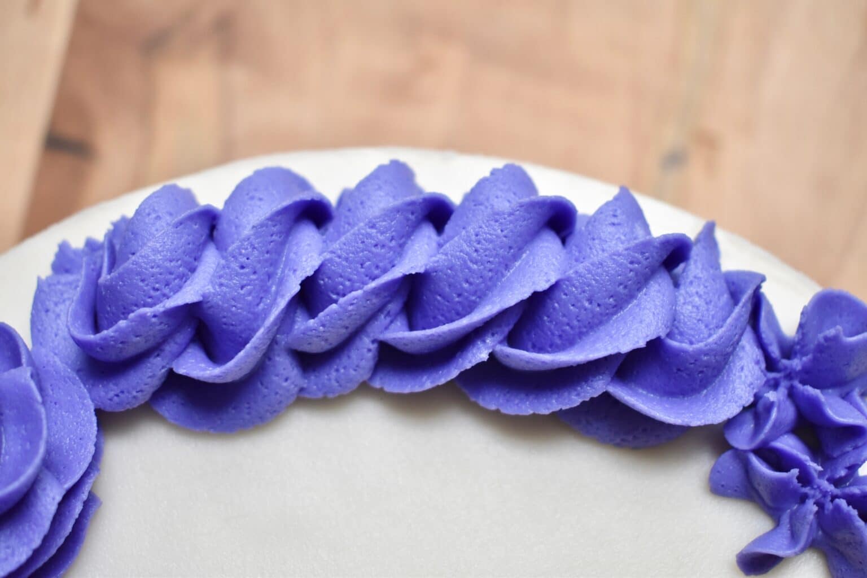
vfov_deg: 26.5
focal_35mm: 51
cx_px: 434
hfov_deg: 38.9
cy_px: 289
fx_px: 1228
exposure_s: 1/40
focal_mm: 34
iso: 800
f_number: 4.5
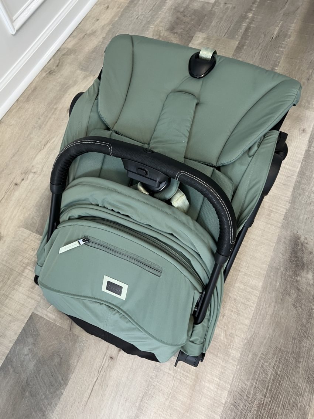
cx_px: 157
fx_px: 314
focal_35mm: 26
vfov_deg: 67.3
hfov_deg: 53.1
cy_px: 210
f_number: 1.5
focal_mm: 5.7
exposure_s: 1/60
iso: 125
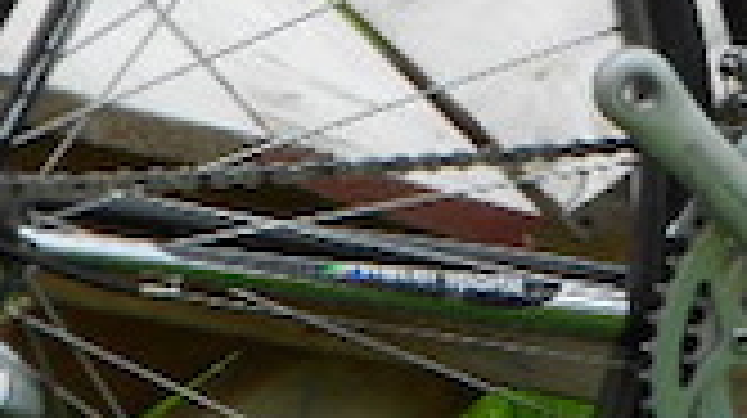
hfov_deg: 9.5
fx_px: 4472
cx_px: 801
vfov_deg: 5.3
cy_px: -157
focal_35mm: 226
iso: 80
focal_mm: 7.7
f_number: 4.2
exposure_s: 1/320
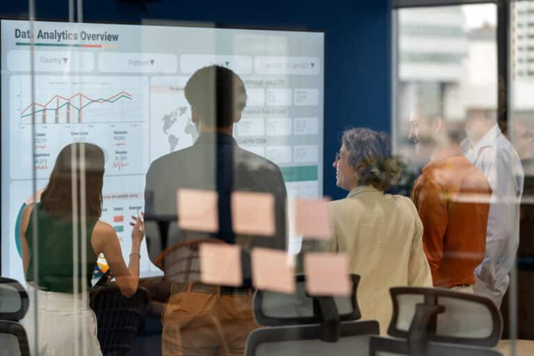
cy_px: 178
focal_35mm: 108
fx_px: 1602
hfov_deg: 18.9
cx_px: 267
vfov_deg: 12.7
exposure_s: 1/250
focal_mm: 108
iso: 1000
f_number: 2.8
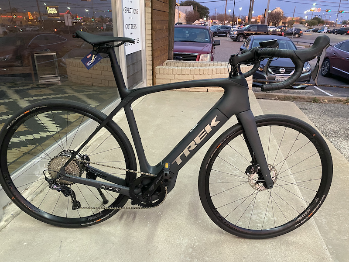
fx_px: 262
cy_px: 131
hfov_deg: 67.3
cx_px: 174
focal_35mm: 26
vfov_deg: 53.1
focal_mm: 4.25
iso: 400
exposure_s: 1/60
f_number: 1.8
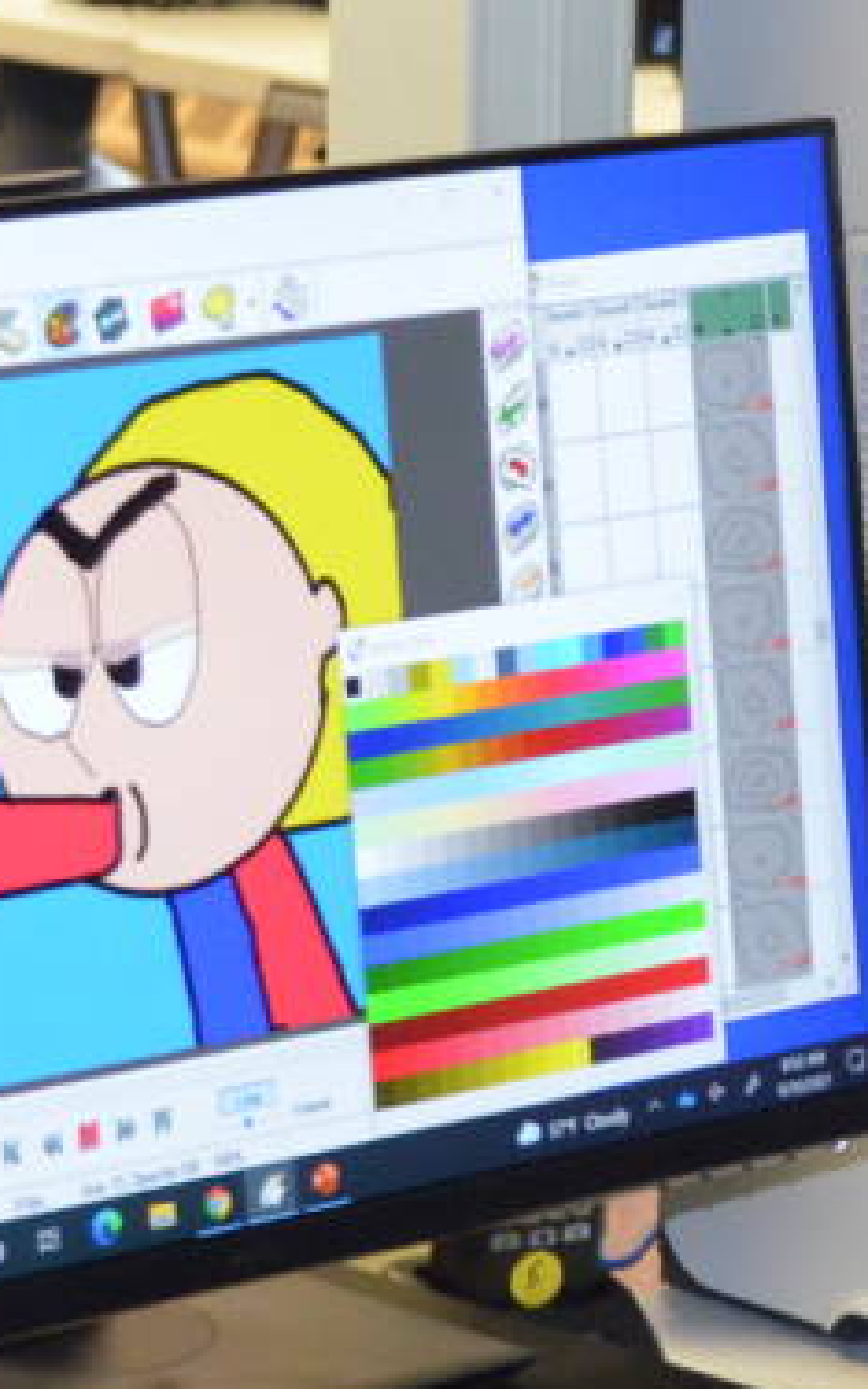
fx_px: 8327
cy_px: 789
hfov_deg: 5.9
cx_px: 1516
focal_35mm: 220
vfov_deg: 9.5
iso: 2800
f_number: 5
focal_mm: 38
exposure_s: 1/60
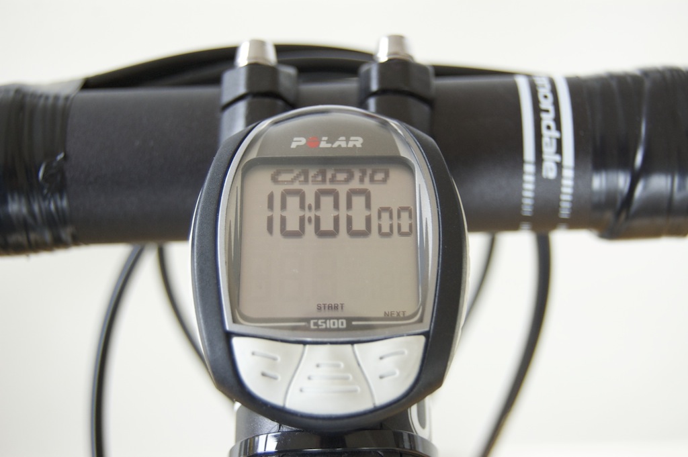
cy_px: 228
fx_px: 1146
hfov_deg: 33.4
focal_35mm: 60
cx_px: 344
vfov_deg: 22.6
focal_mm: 40
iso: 800
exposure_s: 1/20
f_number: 5
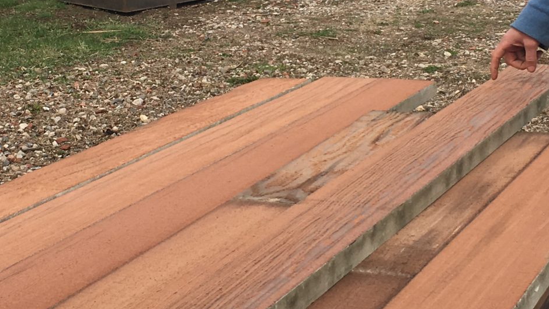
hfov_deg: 24.7
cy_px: 33
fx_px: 1252
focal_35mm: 86
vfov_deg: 13.9
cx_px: 298
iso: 25
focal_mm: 4.15
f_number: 2.2
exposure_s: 1/1876
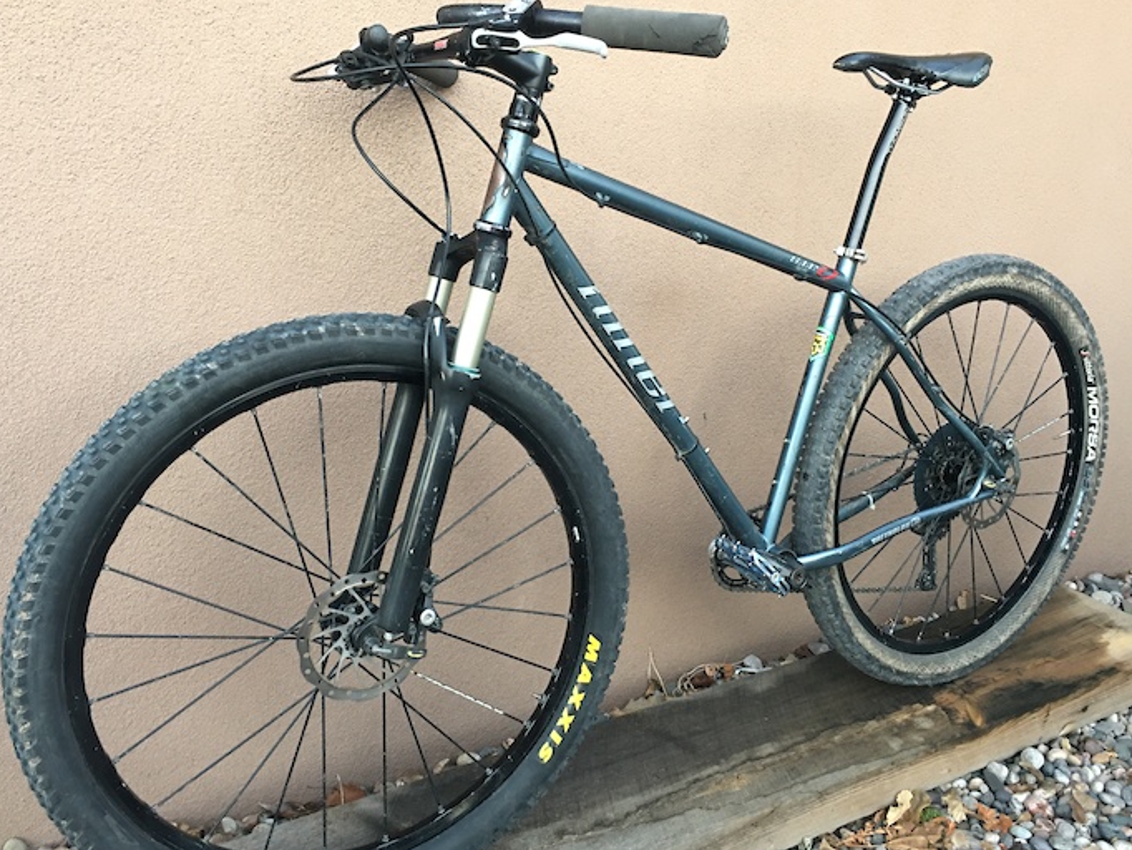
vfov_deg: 41.8
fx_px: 1112
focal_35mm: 34
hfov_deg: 53.9
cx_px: 564
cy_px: 412
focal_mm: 4.15
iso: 50
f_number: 2.2
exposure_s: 1/15
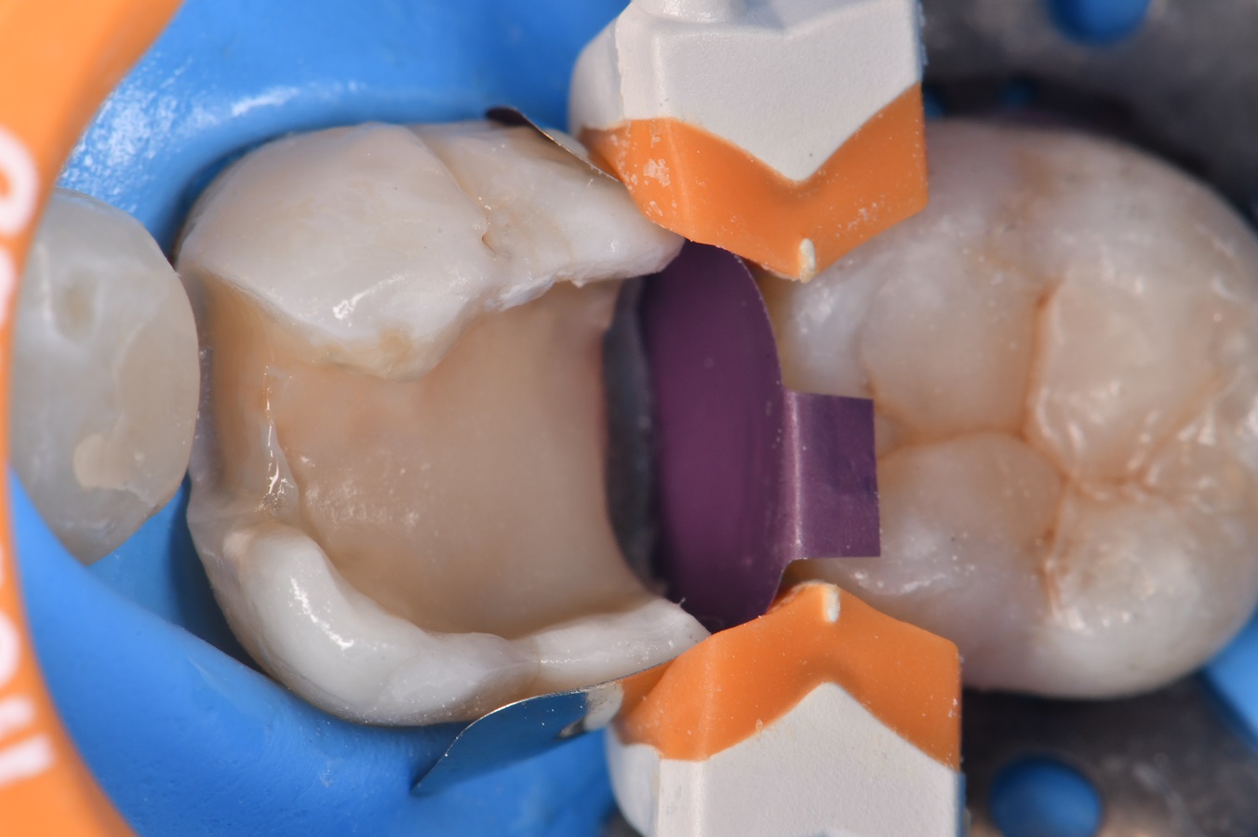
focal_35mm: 157
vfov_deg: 8.7
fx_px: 5483
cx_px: 629
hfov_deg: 13.1
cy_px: 418
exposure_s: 1/160
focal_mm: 105
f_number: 32
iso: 200
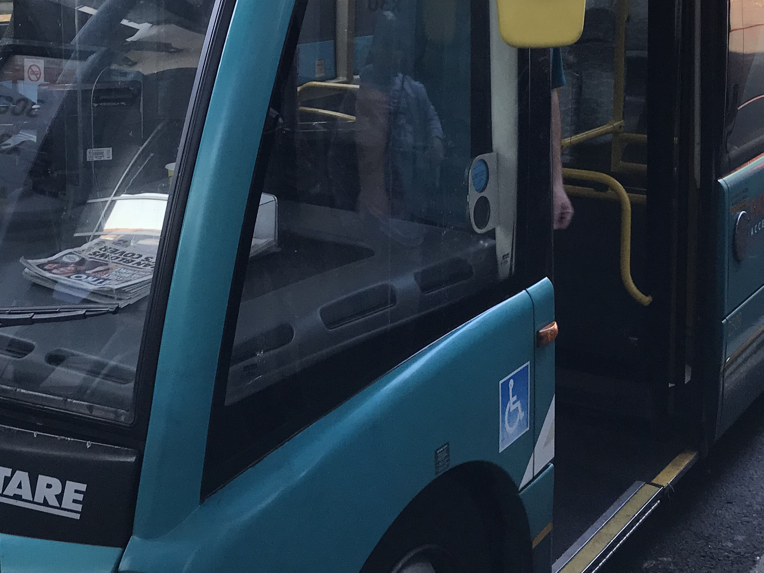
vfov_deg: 24.0
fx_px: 1324
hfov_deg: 32.0
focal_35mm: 60
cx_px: 288
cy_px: 101
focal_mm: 3.99
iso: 32
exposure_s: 1/100
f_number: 1.8
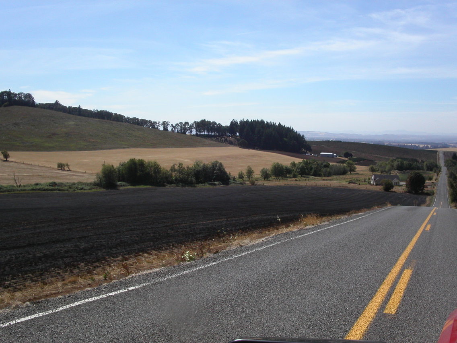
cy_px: 172
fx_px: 502
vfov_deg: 37.7
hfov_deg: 49.0
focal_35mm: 38
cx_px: 228
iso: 100
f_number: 8
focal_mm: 7.8
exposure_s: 1/500
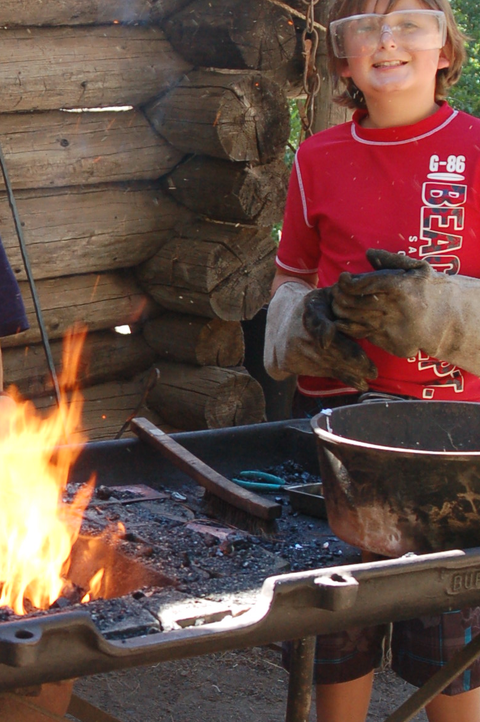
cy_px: 355
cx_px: -35
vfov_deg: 18.9
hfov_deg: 12.5
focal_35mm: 108
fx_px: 2164
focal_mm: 28
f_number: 5.6
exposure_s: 1/125
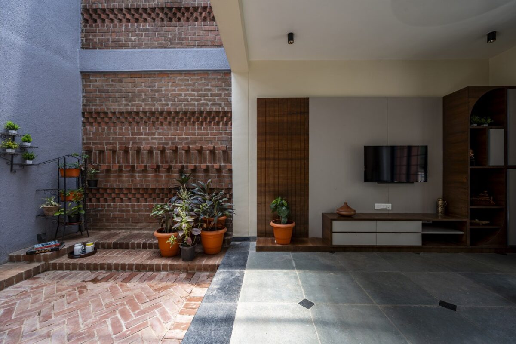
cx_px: 258
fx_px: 201
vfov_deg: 81.2
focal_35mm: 14
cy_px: 172
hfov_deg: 104.3
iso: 100
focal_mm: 14
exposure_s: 1/40
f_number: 8
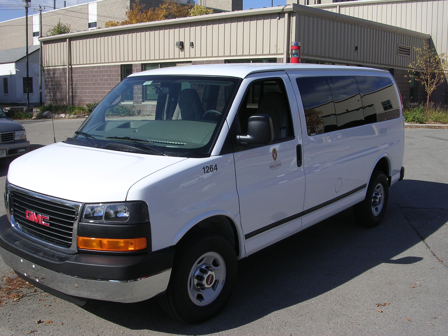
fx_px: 492
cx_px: 224
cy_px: 168
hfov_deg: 49.0
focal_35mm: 38
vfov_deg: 37.7
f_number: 5.6
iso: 100
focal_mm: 5.8
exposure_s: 1/377
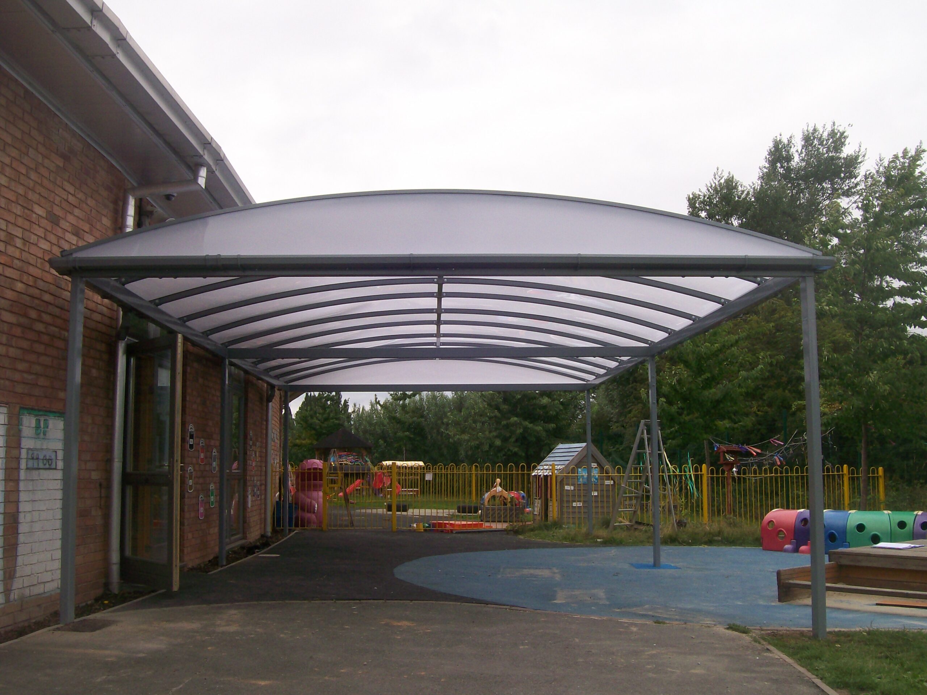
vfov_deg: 39.7
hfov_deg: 51.4
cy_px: 348
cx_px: 464
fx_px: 964
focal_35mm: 36
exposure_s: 1/489
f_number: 4.8
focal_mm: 6
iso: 80
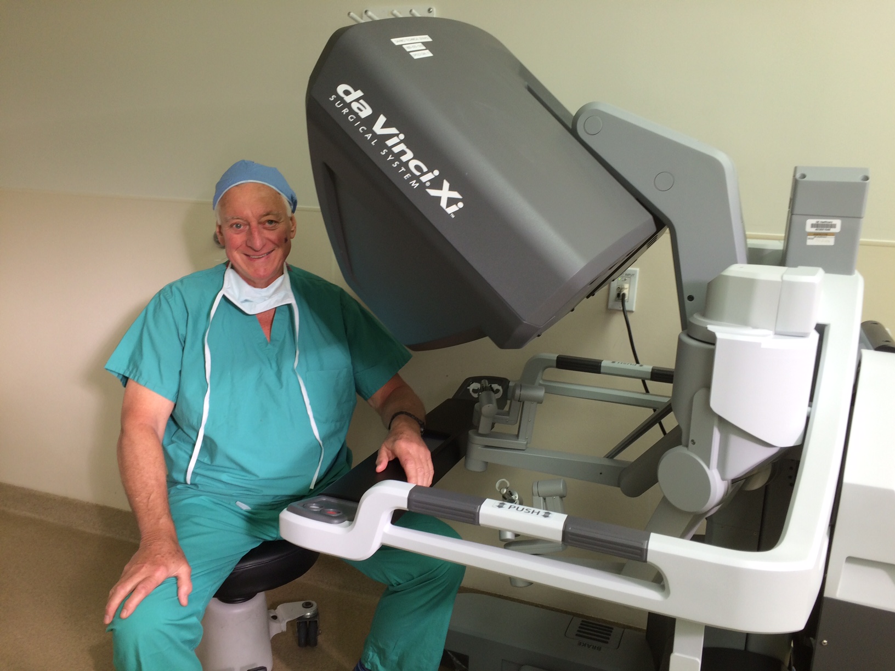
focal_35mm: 29
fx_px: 750
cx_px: 448
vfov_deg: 48.2
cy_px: 336
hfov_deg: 61.7
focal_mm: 4.15
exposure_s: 1/60
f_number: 2.2
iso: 40
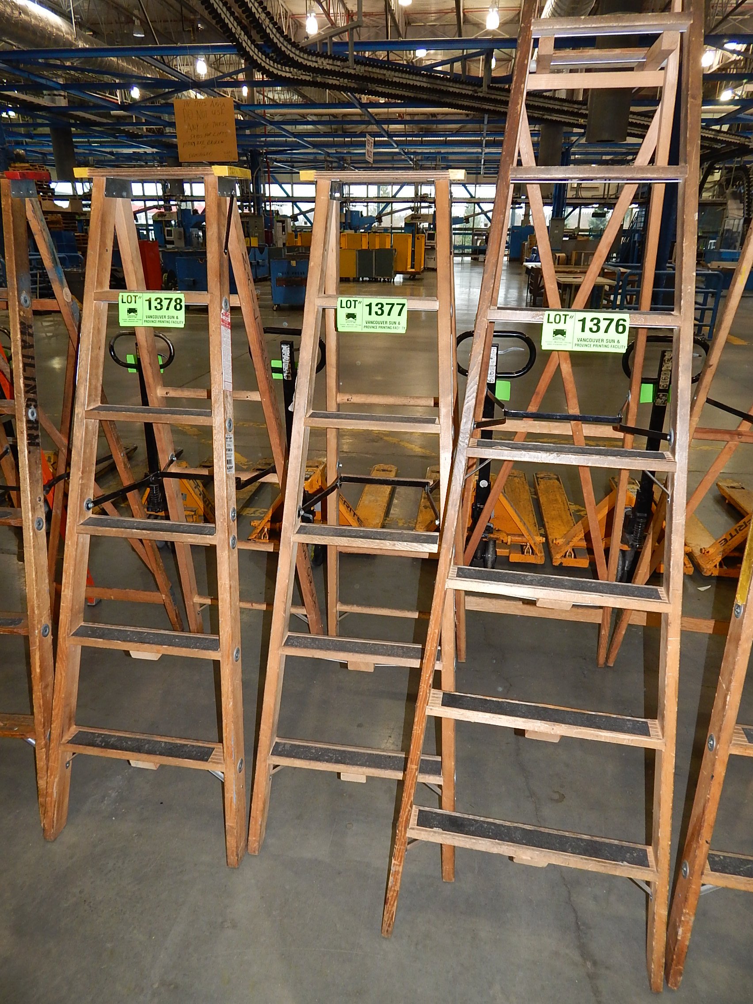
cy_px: 502
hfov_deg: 61.1
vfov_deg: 76.4
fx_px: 638
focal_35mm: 22
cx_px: 376
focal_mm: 4
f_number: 3
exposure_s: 1/30
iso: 200
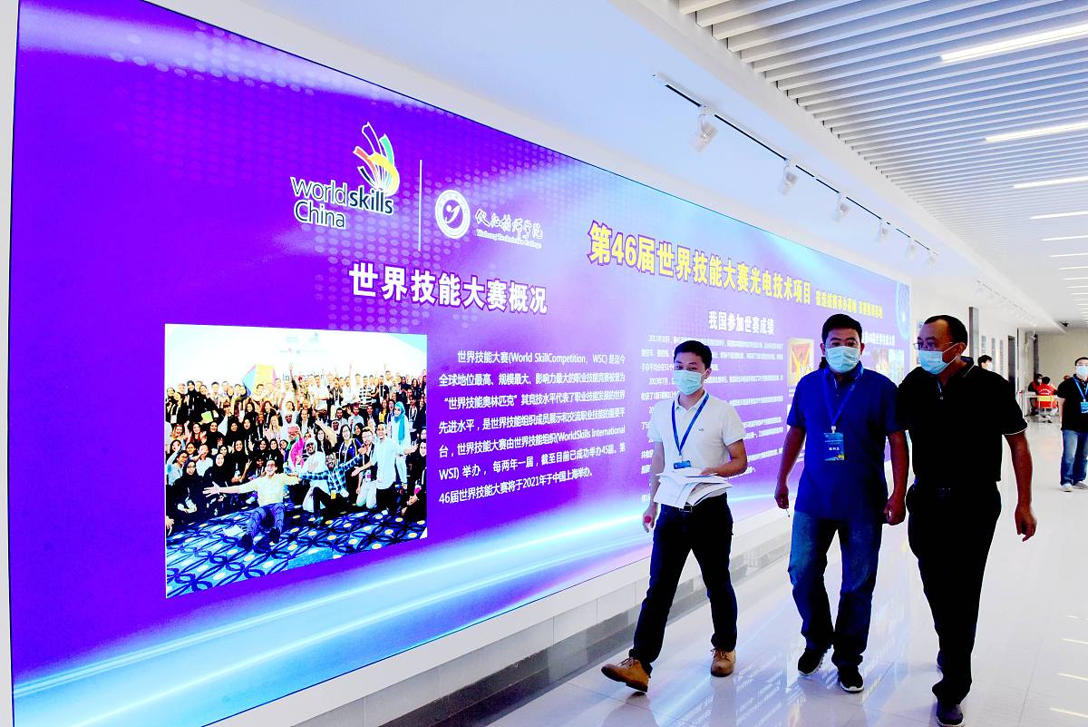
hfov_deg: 73.7
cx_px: 544
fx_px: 726
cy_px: 364
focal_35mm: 24
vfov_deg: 53.2
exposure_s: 1/320
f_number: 9
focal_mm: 24
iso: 1600
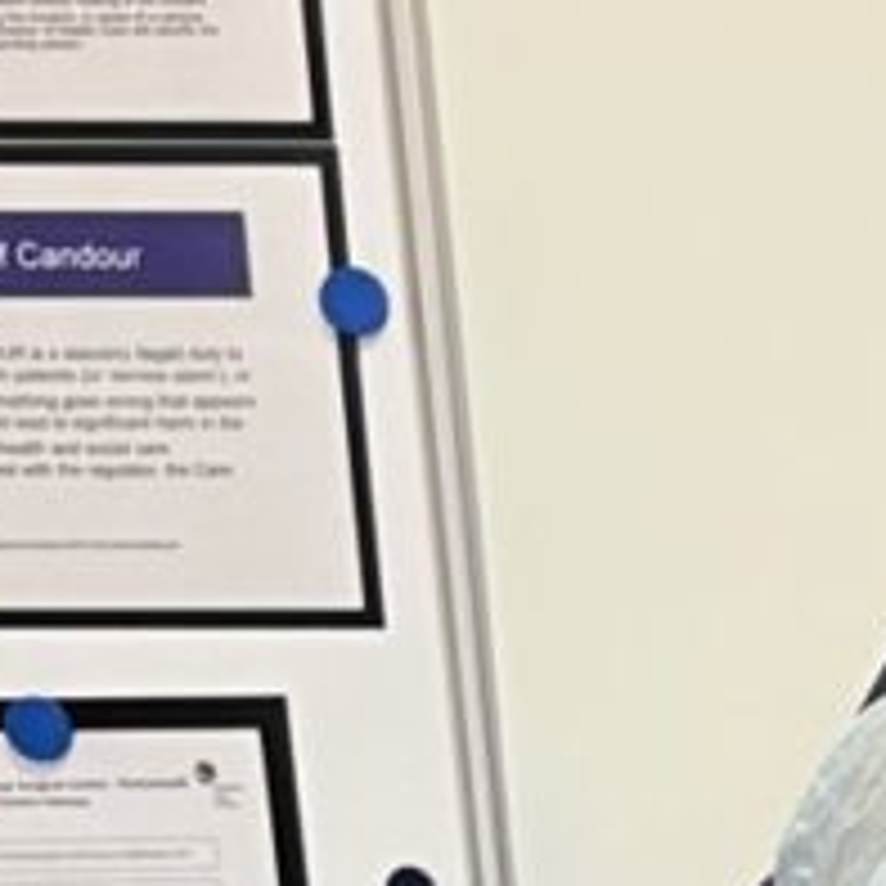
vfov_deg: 9.2
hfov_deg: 8.3
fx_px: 5183
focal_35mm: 179
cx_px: 2595
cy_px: 1799
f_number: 1.6
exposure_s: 1/50
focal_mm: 5.1
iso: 80
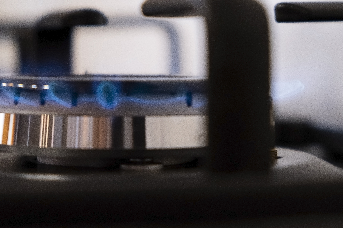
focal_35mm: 133
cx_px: 123
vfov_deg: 10.3
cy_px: 82
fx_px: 1267
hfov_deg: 15.4
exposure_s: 1/250
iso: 1600
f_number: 4
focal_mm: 55
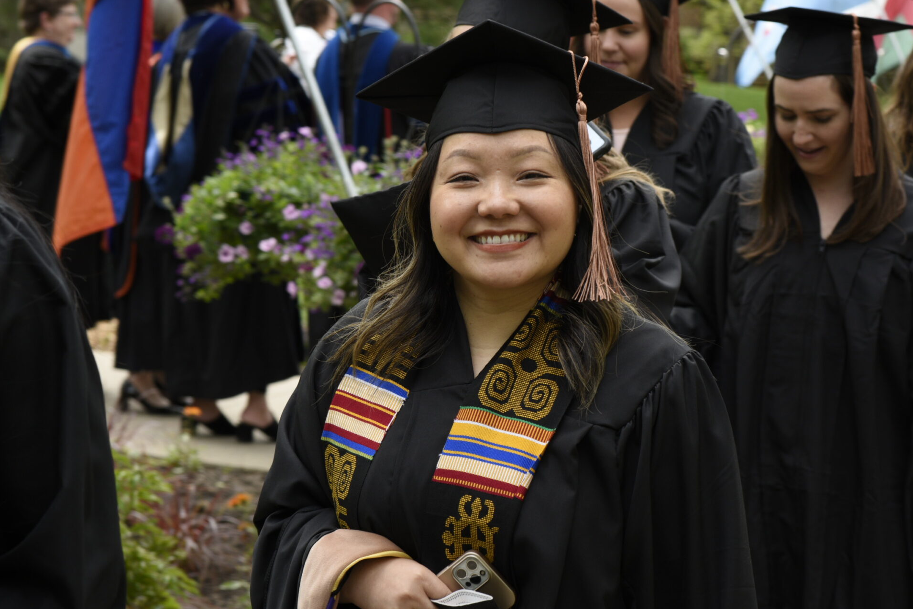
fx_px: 2892
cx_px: 505
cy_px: 266
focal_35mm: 114
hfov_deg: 17.9
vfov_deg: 12.0
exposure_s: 1/160
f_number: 5.6
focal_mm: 85
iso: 320
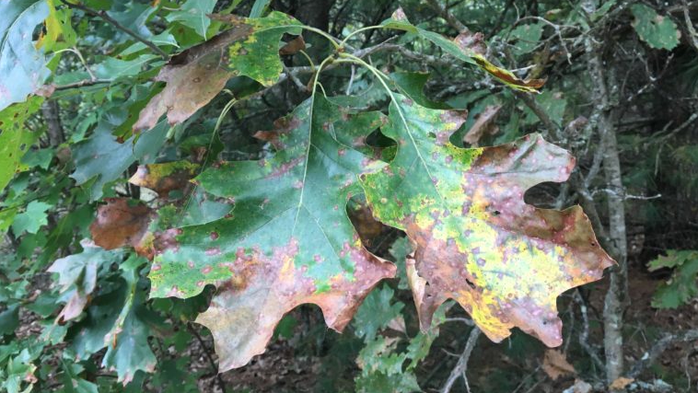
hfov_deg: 61.0
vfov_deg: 36.6
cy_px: 158
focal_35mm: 32
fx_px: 592
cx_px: 353
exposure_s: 1/30
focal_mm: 4.15
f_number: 2.2
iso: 50
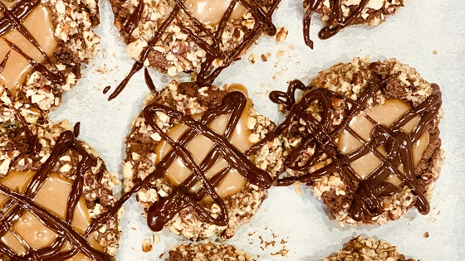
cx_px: 218
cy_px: 254
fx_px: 999
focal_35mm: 81
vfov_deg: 14.7
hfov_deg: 26.2
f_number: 2.4
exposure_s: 1/60
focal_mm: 6
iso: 250
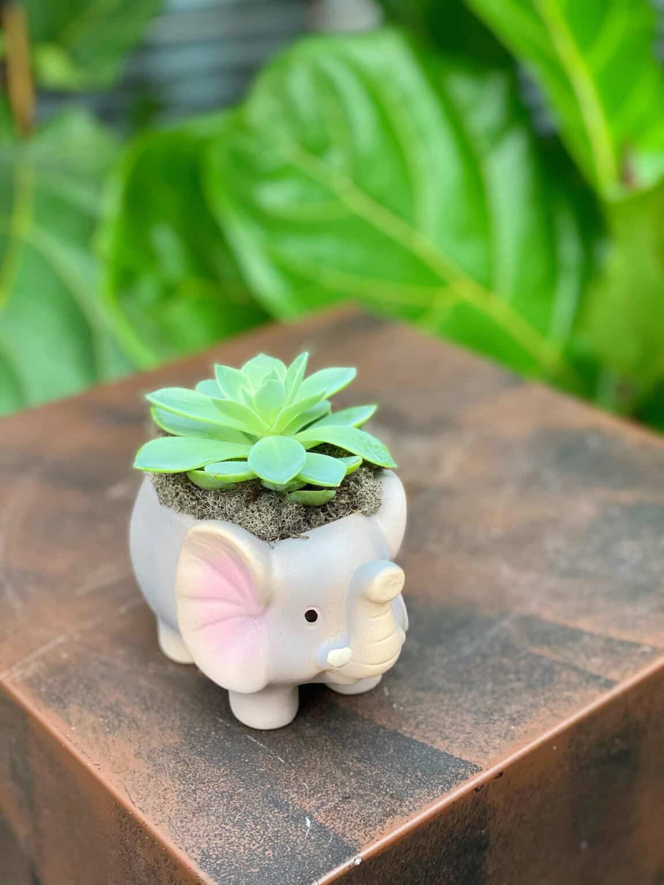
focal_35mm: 52
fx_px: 1330
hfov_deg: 28.0
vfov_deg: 36.8
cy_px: 442
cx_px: 332
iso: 125
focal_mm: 6
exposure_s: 1/120
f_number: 2
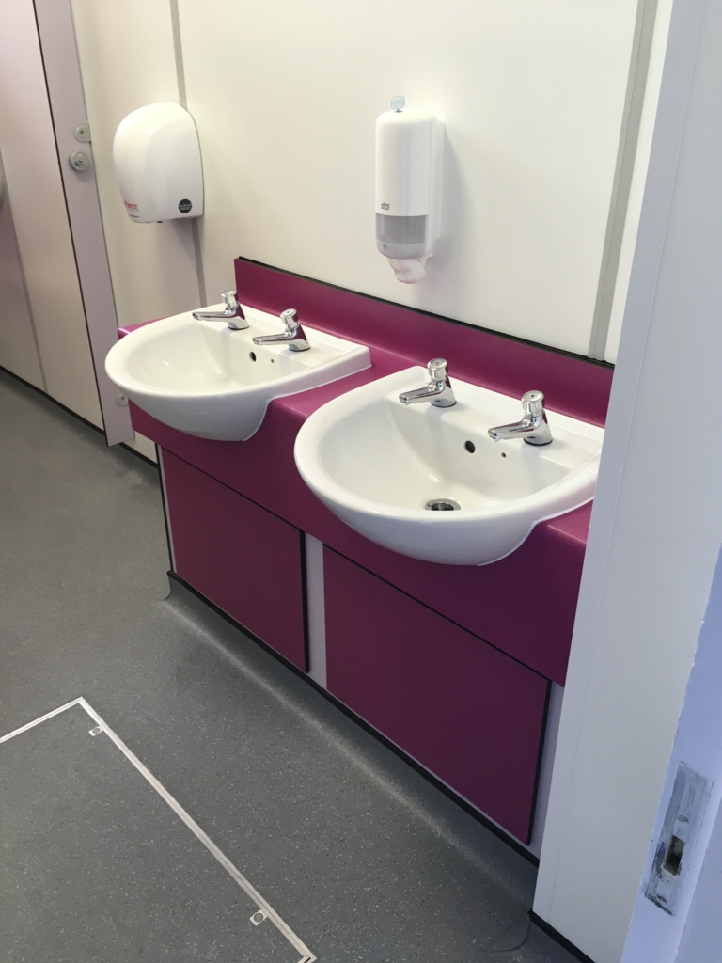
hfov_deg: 48.2
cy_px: 482
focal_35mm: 29
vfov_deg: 61.7
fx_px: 806
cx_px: 361
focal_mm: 4.15
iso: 64
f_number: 2.2
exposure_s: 1/33
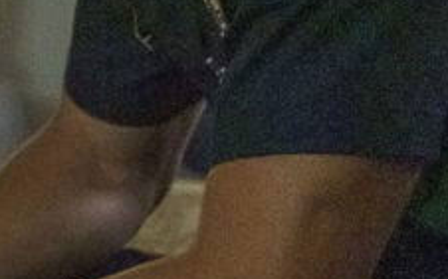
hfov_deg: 7.1
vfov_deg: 4.6
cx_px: -488
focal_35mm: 286
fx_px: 3490
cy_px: -121
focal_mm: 48
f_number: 3.5
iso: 6400
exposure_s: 1/125
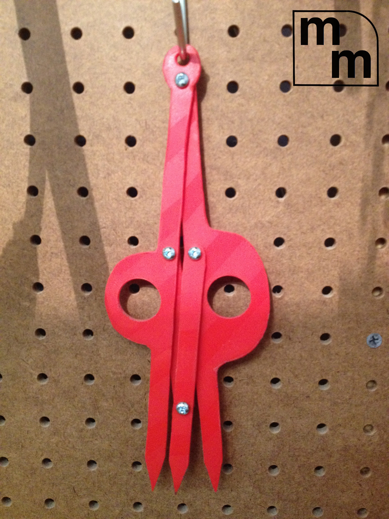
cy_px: 260
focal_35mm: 35
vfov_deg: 52.6
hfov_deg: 40.7
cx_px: 194
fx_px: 524
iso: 400
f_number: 2.4
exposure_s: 1/20
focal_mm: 4.28
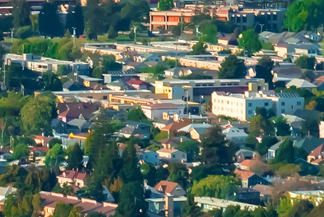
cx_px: -333
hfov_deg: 3.2
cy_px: -43
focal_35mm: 646
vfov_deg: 2.1
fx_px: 5818
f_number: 9
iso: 800
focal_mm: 124
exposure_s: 1/1250
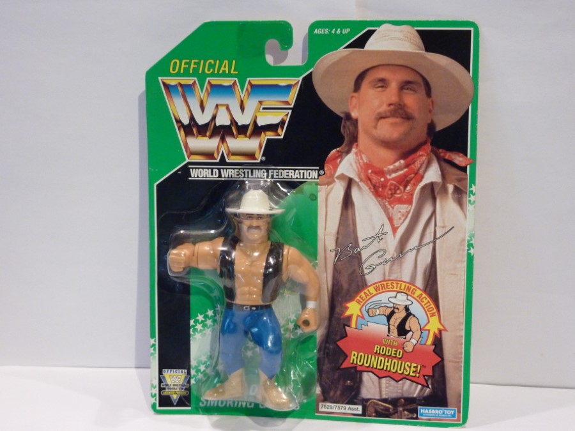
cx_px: 288
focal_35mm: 63
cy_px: 216
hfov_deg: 30.7
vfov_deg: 23.3
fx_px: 1046
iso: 400
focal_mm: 10.3
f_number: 4
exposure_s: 1/30
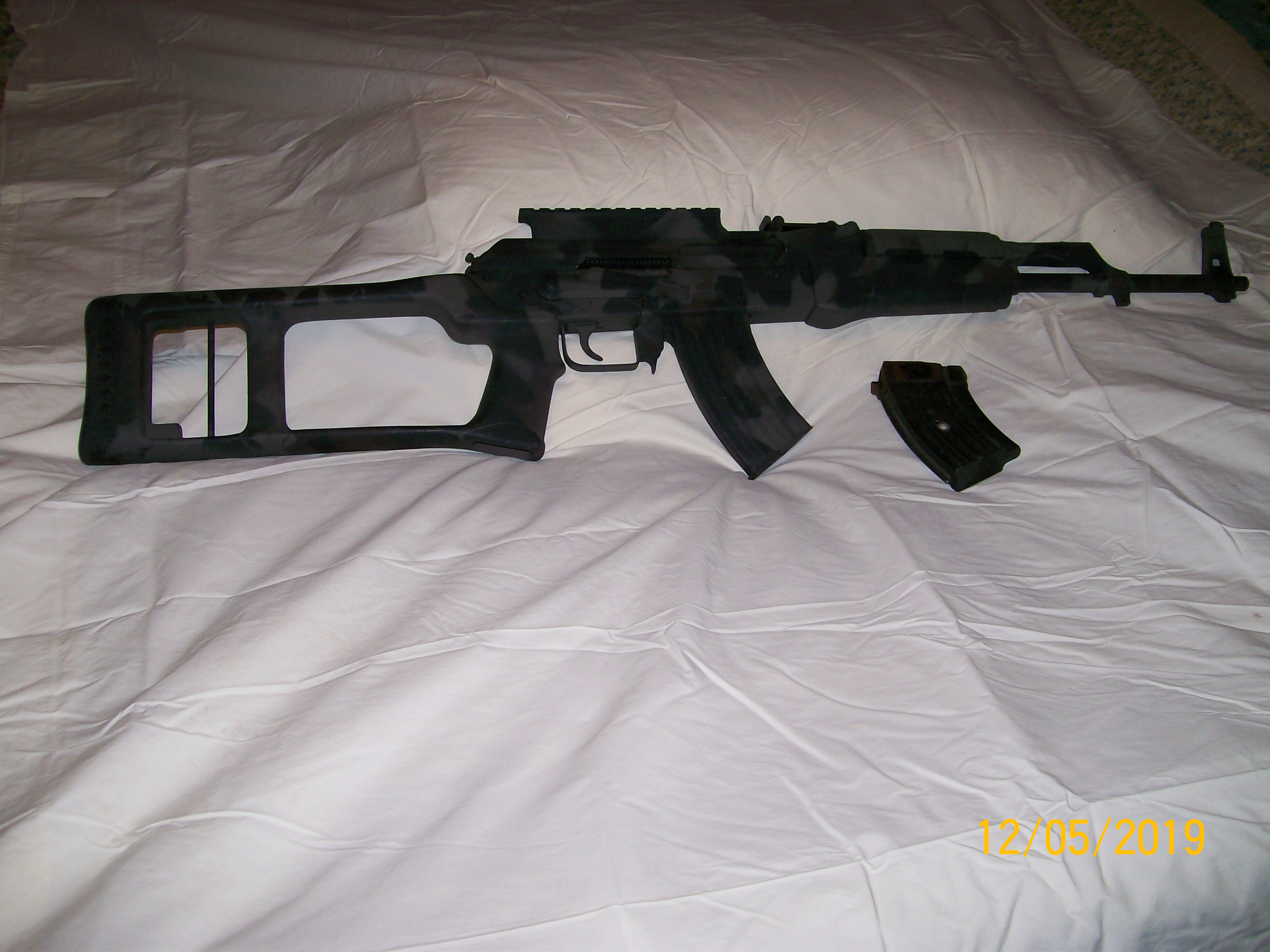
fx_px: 1321
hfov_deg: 51.4
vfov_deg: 39.7
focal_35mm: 36
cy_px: 476
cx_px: 635
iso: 80
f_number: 2.7
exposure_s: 1/64
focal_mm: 6
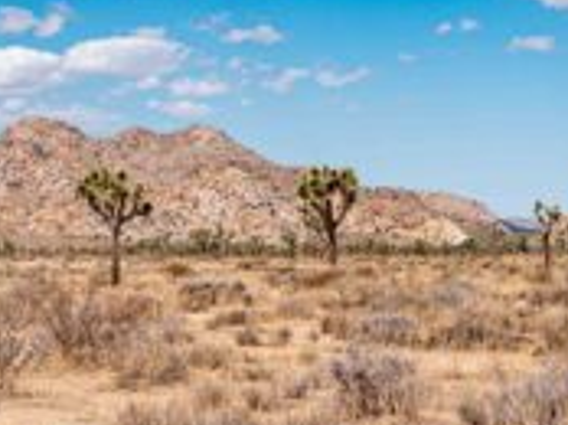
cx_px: -176
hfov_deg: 15.2
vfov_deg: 11.8
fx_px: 2032
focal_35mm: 124
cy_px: 21
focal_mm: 35
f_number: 2.8
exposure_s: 1/3200
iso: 100
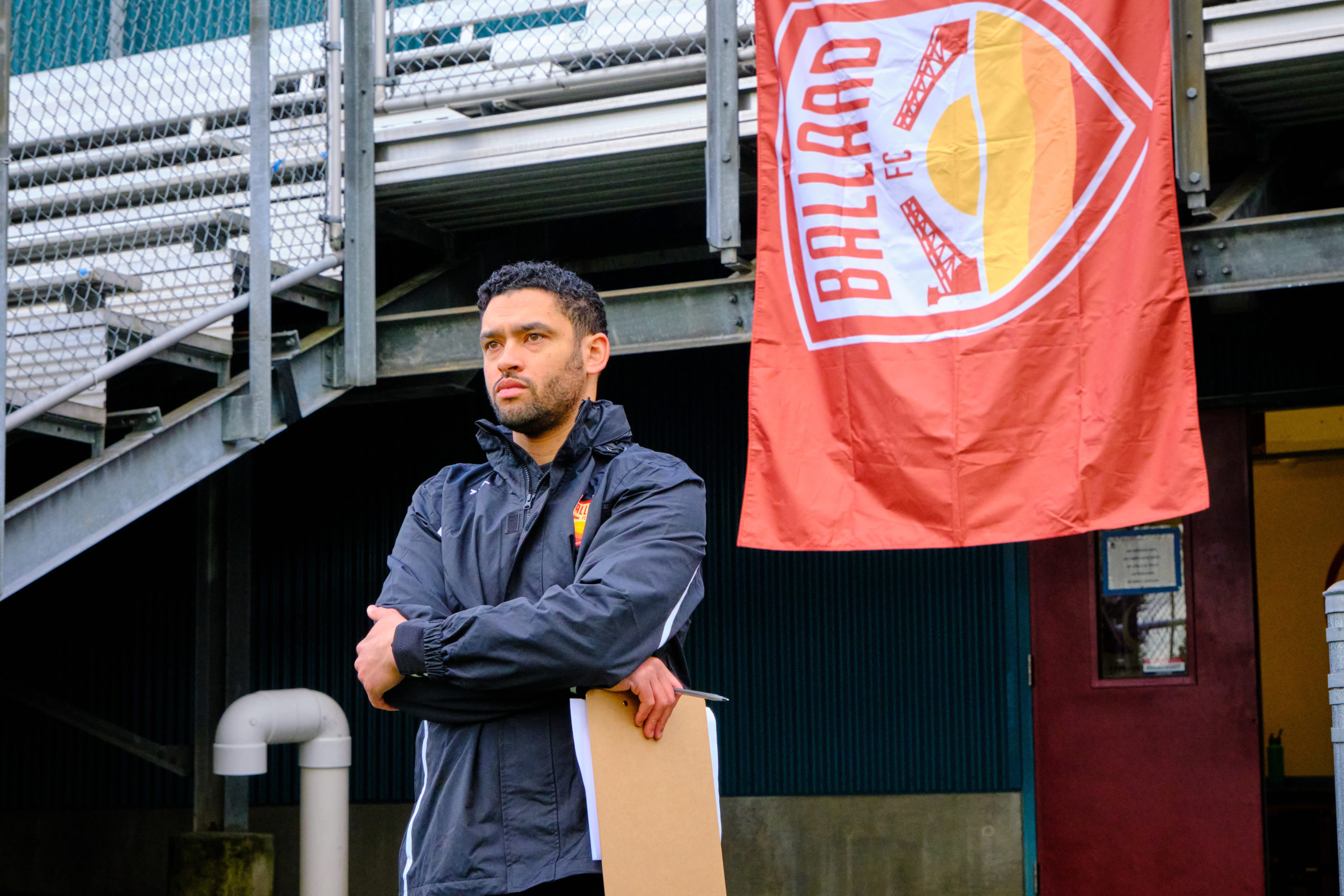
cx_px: 672
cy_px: 448
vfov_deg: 19.5
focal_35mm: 70
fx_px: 2613
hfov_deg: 28.8
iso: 1600
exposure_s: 1/800
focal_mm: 46.6
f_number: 8
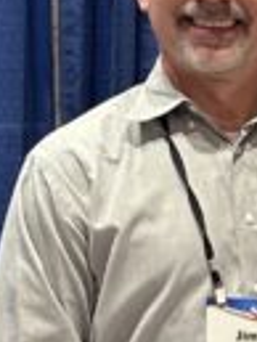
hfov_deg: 7.4
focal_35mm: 191
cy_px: 323
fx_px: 1888
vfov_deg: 10.3
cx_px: 575
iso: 160
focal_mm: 6.86
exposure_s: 1/60
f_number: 1.78
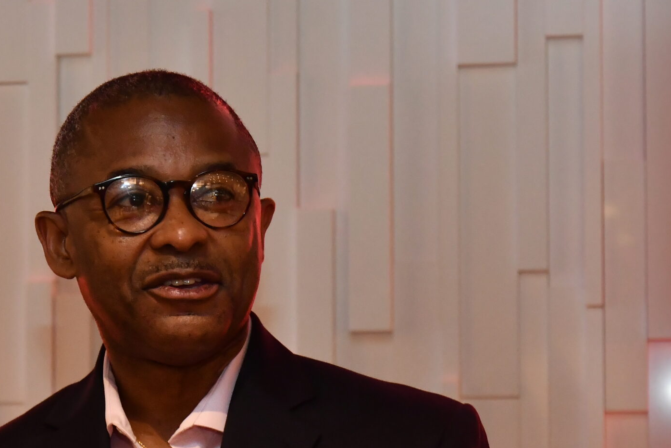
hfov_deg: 15.5
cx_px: 166
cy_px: 397
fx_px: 2460
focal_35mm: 132
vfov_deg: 10.3
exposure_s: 1/60
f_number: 3.5
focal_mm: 48
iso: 1600
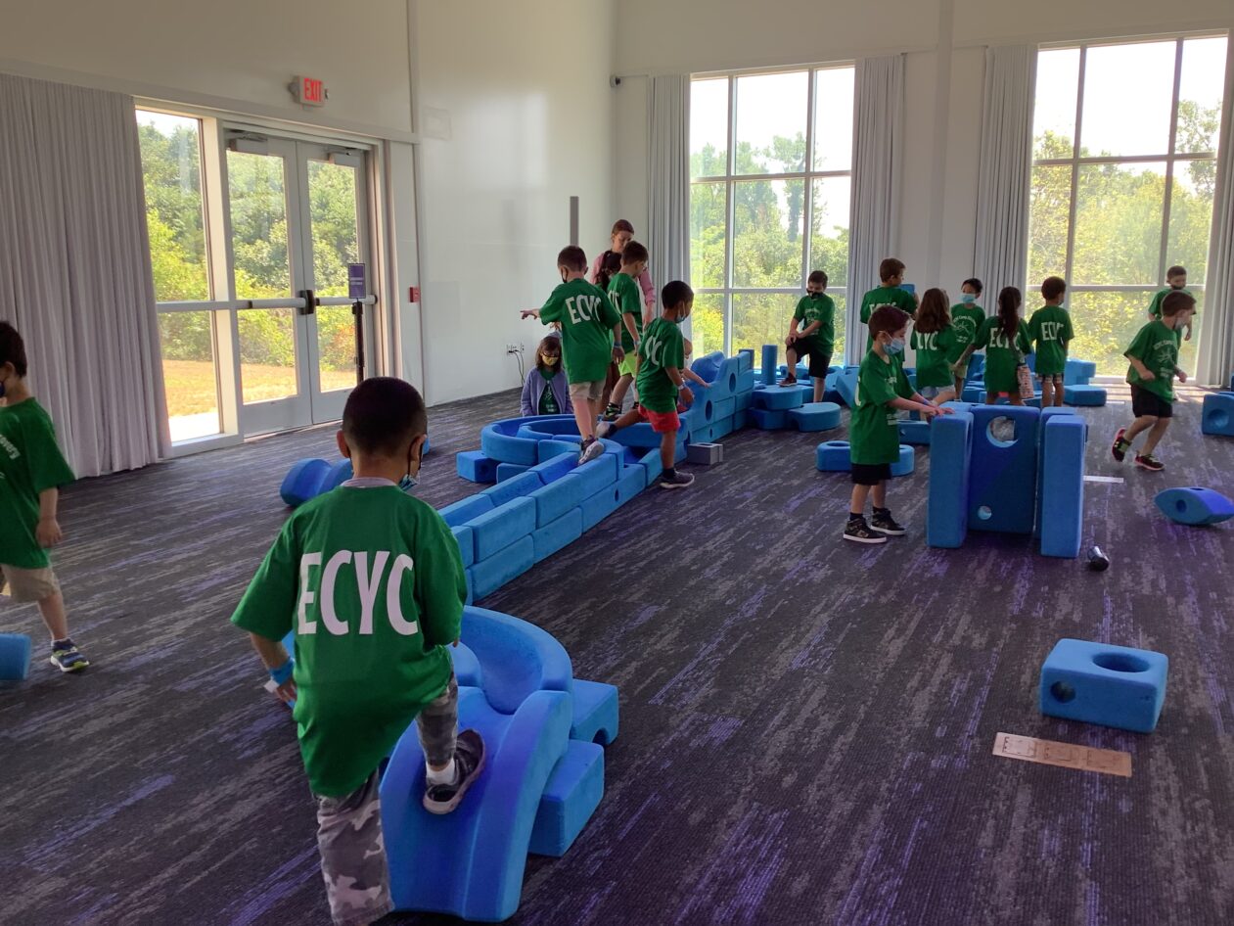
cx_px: 617
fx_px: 1105
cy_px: 463
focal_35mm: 31
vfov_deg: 45.4
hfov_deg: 58.3
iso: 64
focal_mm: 3.3
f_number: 2.4
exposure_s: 1/120
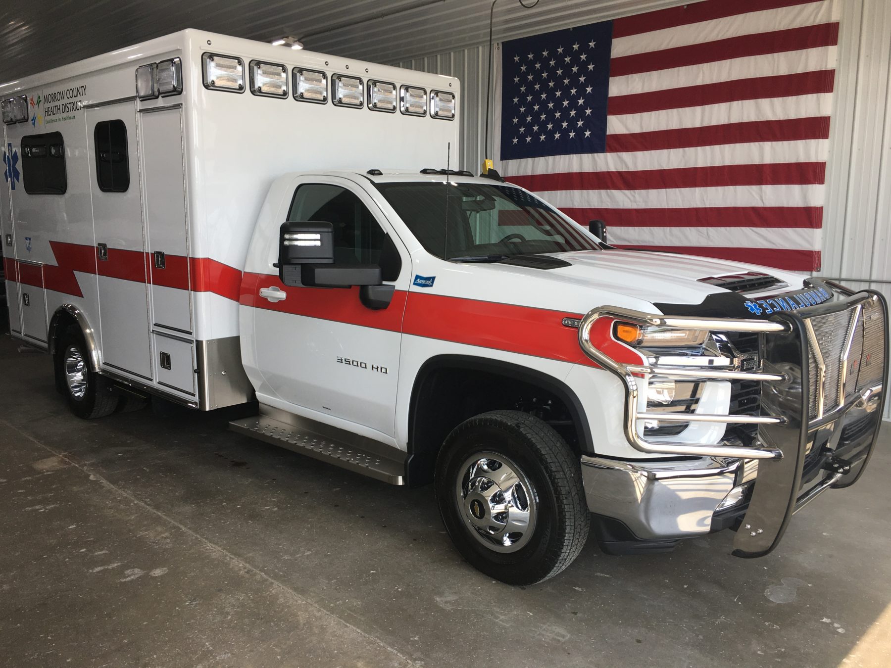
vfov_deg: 48.2
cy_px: 334
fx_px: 746
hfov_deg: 61.7
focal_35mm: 29
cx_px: 446
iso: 25
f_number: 2.2
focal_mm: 4.15
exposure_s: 1/196
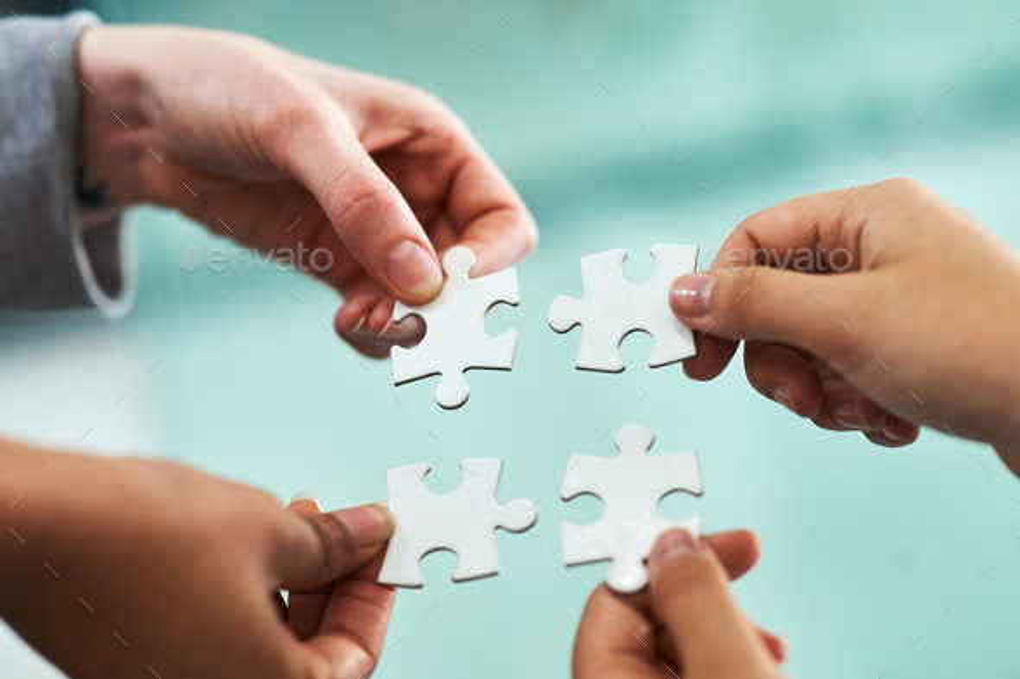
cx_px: 510
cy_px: 340
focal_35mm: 85
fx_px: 2408
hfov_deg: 23.9
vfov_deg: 16.1
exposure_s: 1/100
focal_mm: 85
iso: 200
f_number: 2.8
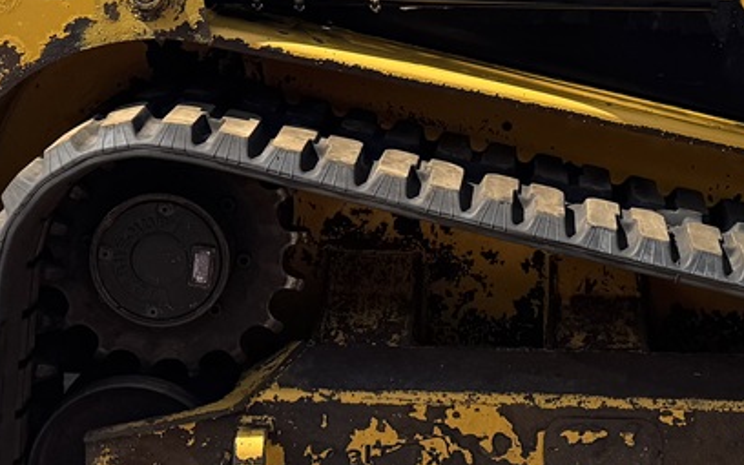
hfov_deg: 23.1
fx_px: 1805
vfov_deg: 14.5
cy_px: 14
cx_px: 525
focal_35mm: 89
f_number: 1.78
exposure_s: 1/3597
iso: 80
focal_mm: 6.76
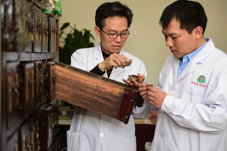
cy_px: 76
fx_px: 378
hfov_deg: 33.4
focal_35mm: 60
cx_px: 114
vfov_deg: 22.6
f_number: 2.8
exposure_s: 1/60
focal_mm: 60
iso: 200
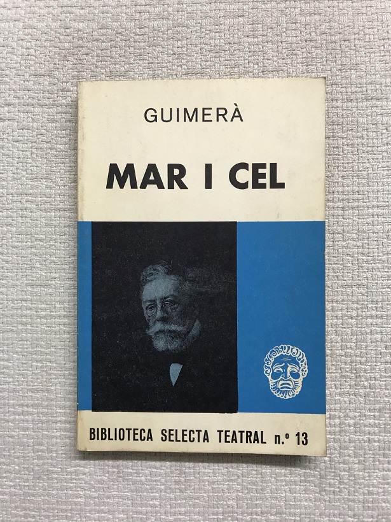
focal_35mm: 28
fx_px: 422
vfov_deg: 63.4
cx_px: 196
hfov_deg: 49.7
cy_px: 261
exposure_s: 1/33
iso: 32
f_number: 1.8
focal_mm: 3.99
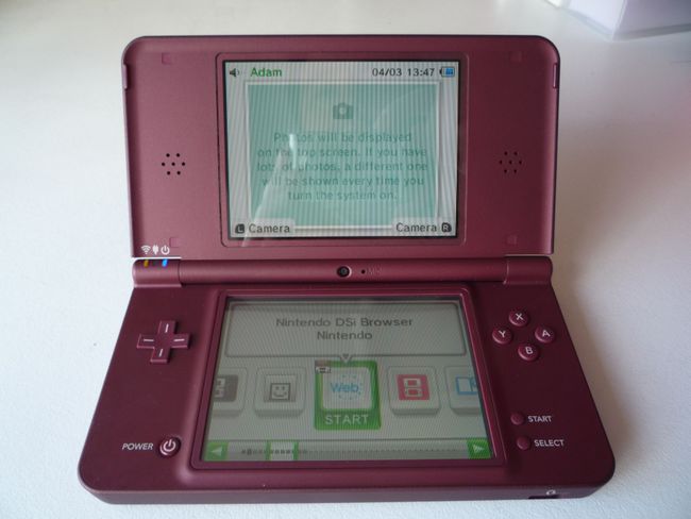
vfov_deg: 46.8
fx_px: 599
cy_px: 260
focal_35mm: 30
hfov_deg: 59.9
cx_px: 346
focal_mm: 5.2
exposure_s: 1/30
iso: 100
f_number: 3.3
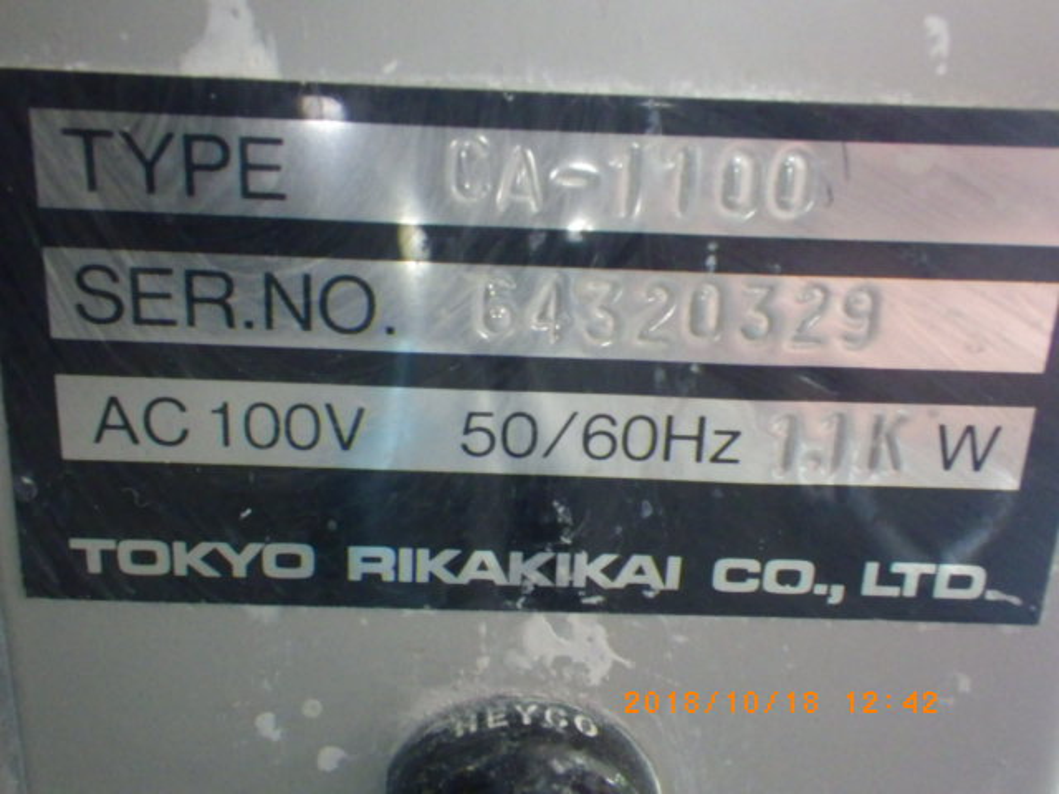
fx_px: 1040
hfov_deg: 54.0
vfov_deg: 41.8
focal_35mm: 34
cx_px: 530
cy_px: 397
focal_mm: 6.1
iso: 640
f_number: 3.8
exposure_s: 1/50
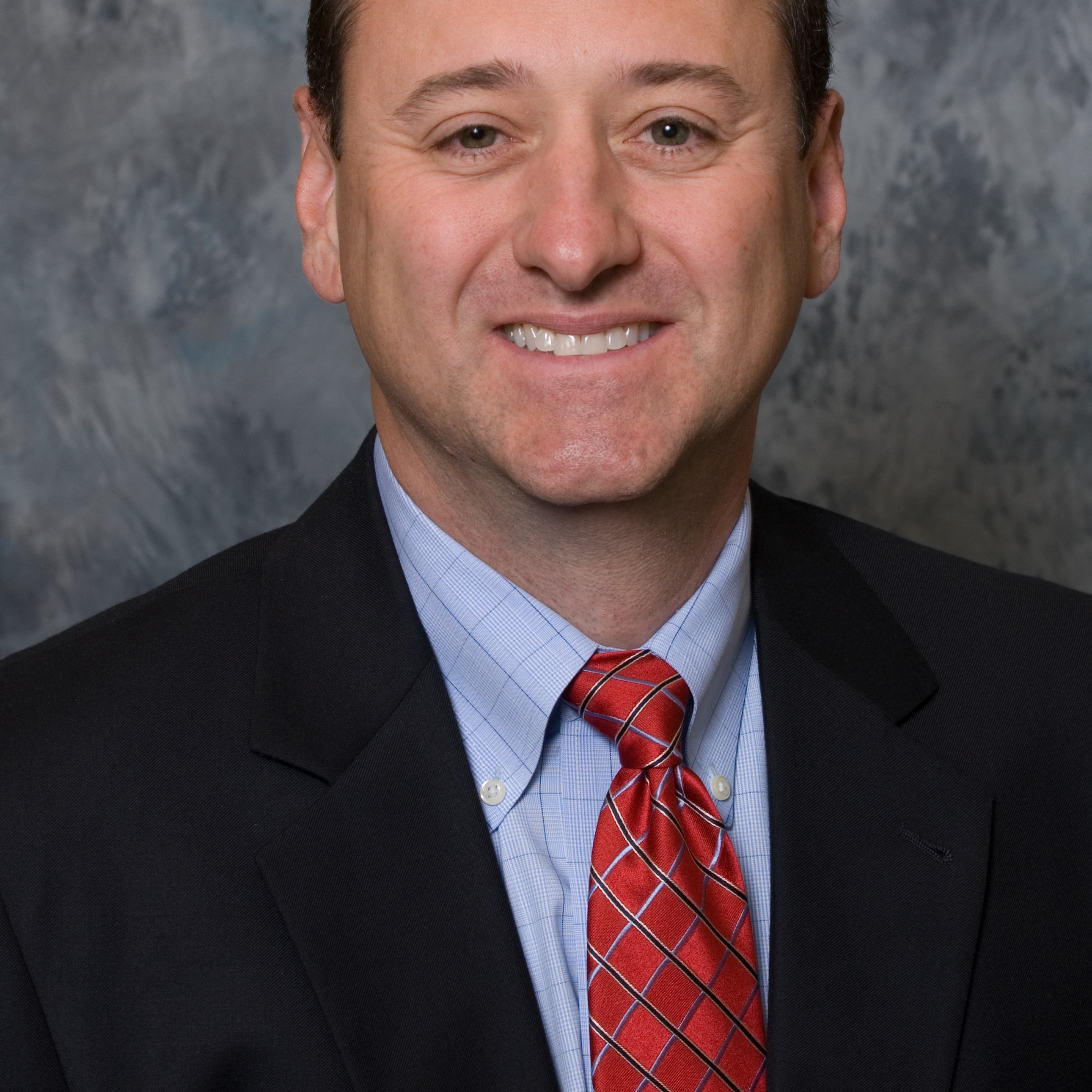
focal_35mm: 144
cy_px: 408
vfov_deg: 12.2
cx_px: 547
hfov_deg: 12.2
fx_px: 5127
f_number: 8
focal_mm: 75
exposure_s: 1/60
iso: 160
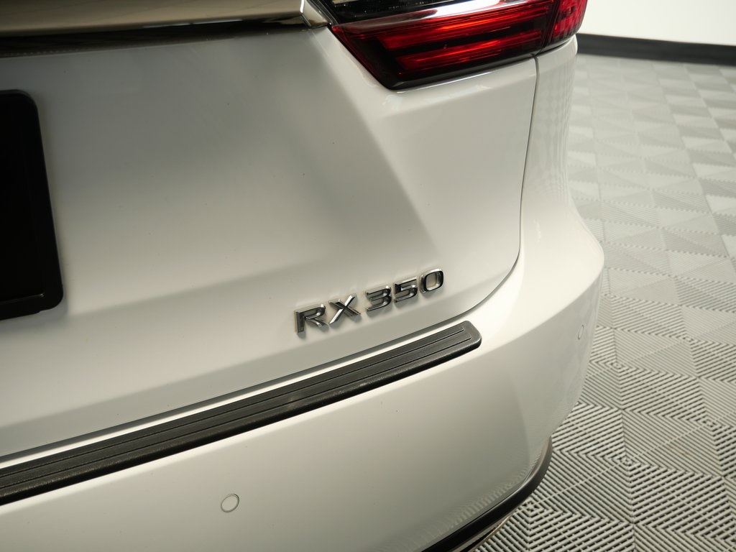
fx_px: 850
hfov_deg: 46.8
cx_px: 368
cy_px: 276
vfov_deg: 36.0
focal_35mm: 40
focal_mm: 20
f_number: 5
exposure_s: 1/200
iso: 250
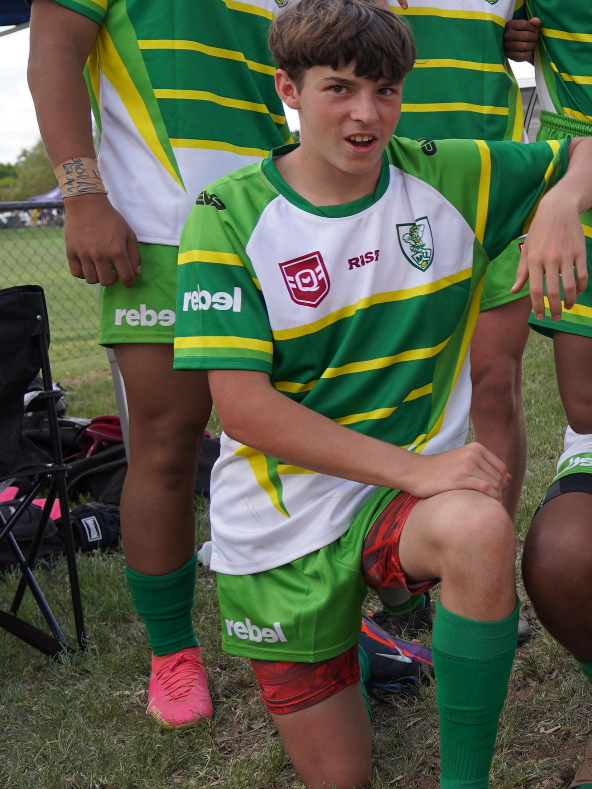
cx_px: 934
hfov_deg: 19.2
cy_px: 269
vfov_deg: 29.6
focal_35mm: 65
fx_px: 1482
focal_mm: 24
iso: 100
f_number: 4.5
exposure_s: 1/320
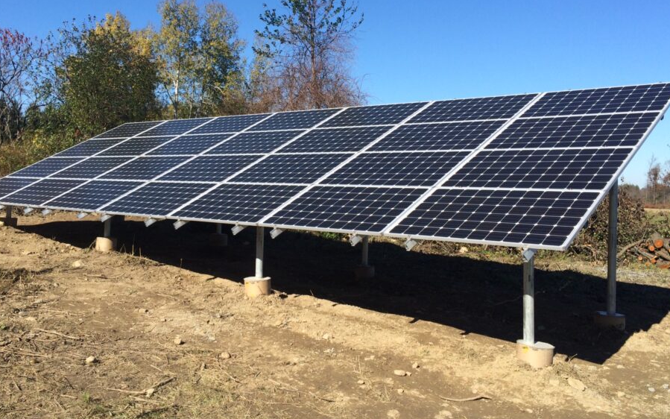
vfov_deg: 36.1
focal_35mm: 35
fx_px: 639
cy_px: 163
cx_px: 323
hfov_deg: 55.3
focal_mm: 4.15
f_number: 2.2
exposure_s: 1/1642
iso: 32
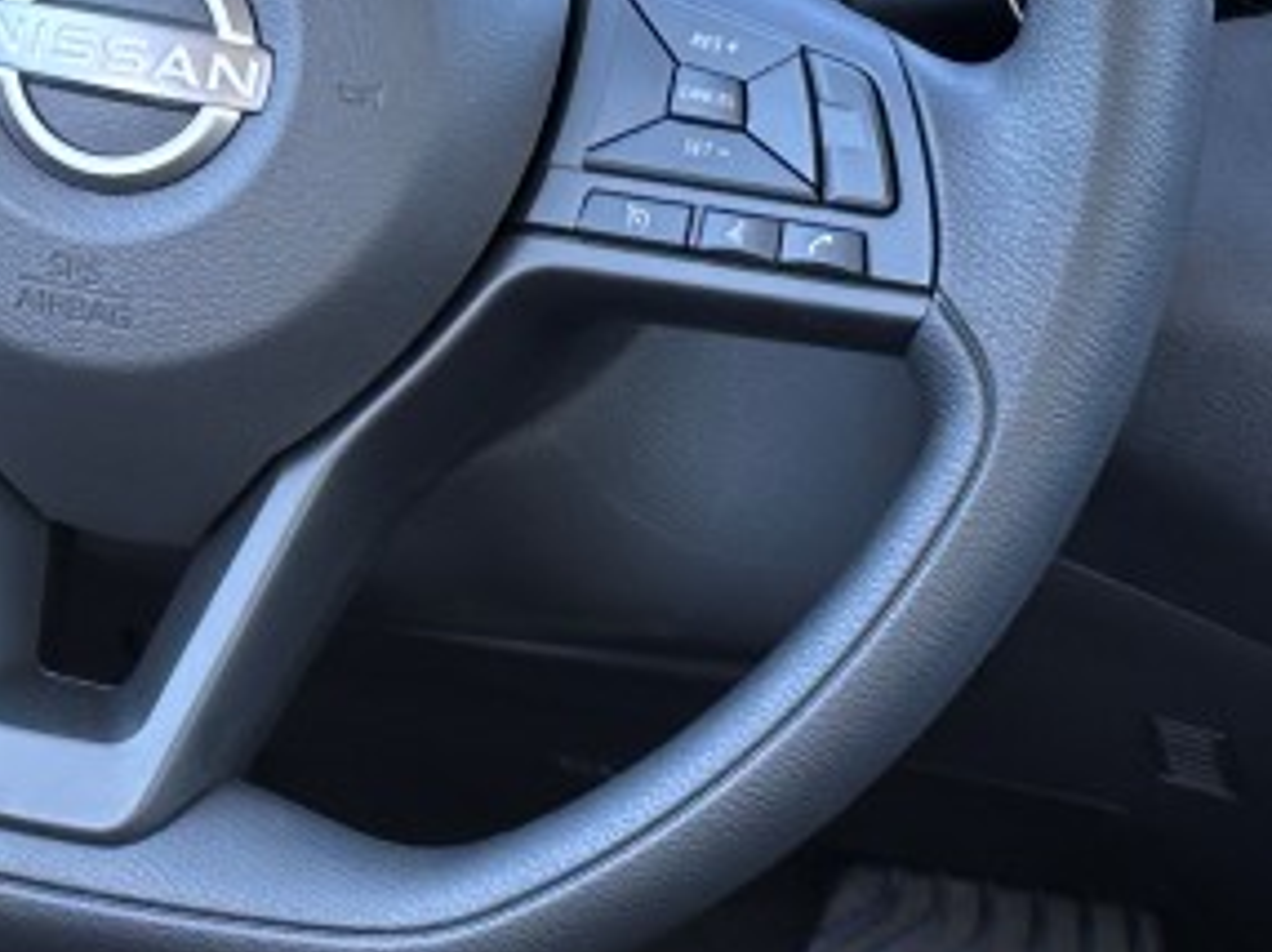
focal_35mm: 172
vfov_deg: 8.6
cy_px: 494
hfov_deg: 11.4
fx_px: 6315
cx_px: 62
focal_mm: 6.86
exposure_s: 1/60
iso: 100
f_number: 1.78
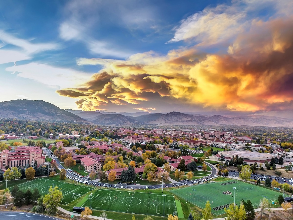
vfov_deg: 65.9
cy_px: 110
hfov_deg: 81.8
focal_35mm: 20
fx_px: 169
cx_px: 146
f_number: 2.8
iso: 100
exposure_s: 1/45
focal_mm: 3.6
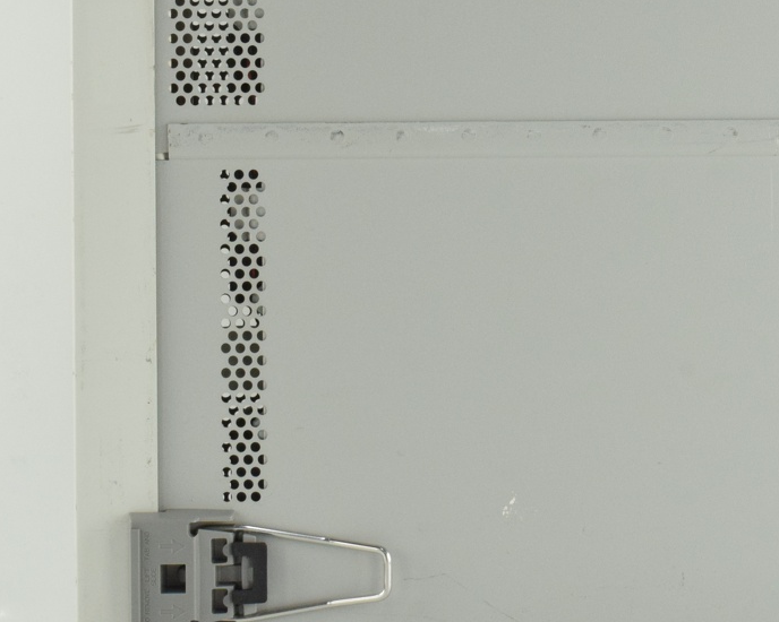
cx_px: 660
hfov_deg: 14.6
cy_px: 140
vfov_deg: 11.7
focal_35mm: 131
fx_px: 3019
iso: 1600
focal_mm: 40
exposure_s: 1/40
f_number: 22
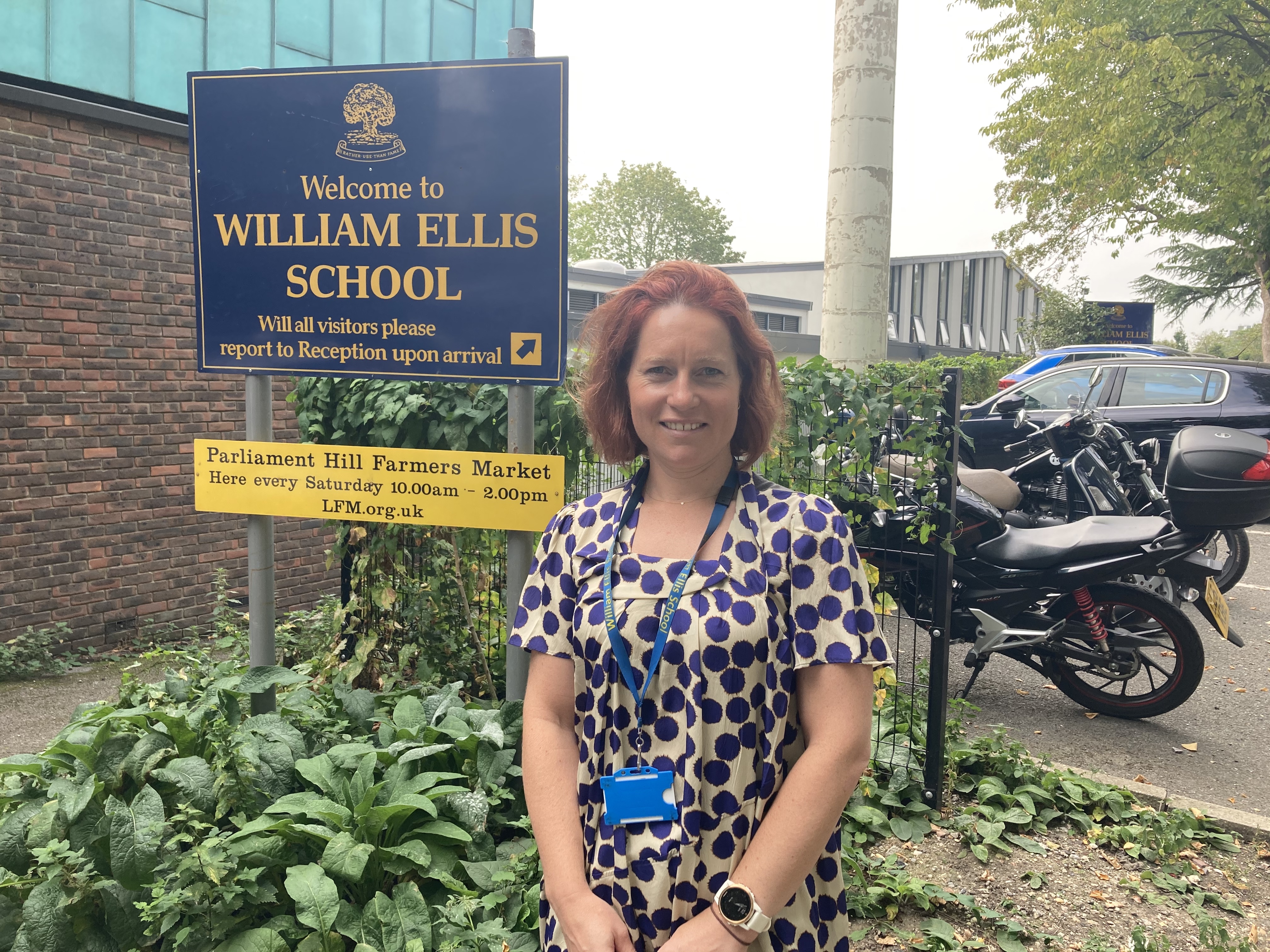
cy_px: 476
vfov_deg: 49.7
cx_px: 635
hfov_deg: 63.4
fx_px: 1027
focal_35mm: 28
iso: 20
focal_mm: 3.99
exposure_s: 1/190
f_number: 1.8
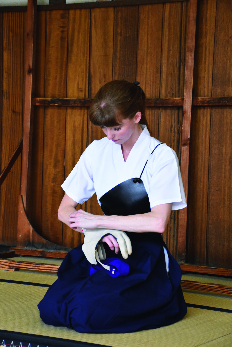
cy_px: 174
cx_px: 116
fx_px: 870
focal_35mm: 90
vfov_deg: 22.6
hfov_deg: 15.2
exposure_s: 1/250
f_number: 5
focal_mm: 60
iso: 1600
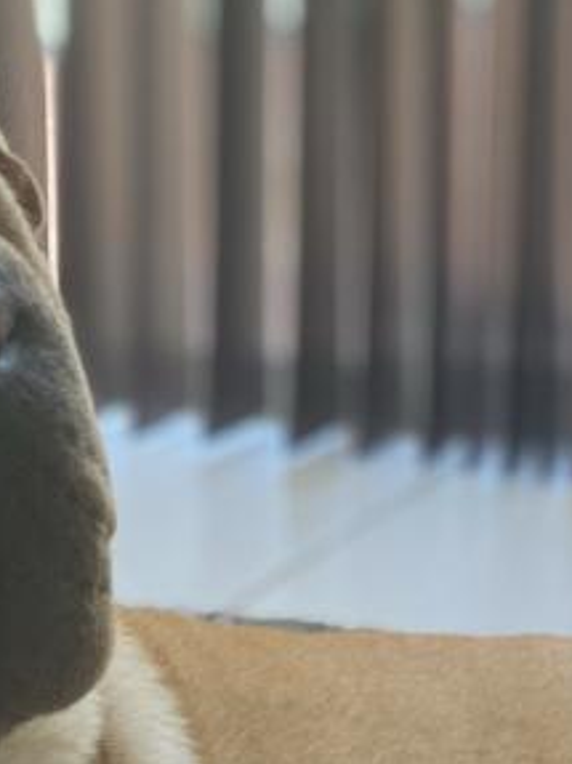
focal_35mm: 181
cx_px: -226
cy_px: 636
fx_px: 3991
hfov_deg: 8.1
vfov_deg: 10.9
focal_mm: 6
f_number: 2
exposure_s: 1/122
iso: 200
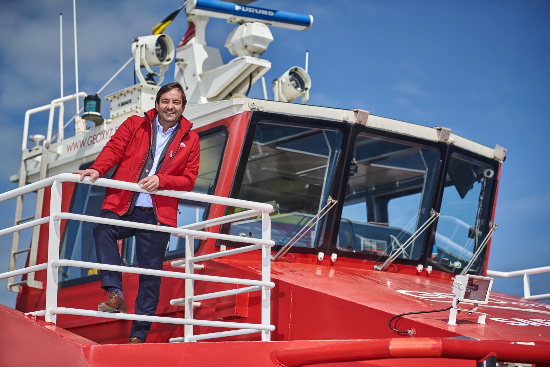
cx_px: 275
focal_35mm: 85
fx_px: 1298
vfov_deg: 16.1
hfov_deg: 23.9
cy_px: 184
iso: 100
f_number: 2.8
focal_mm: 85
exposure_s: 1/5000
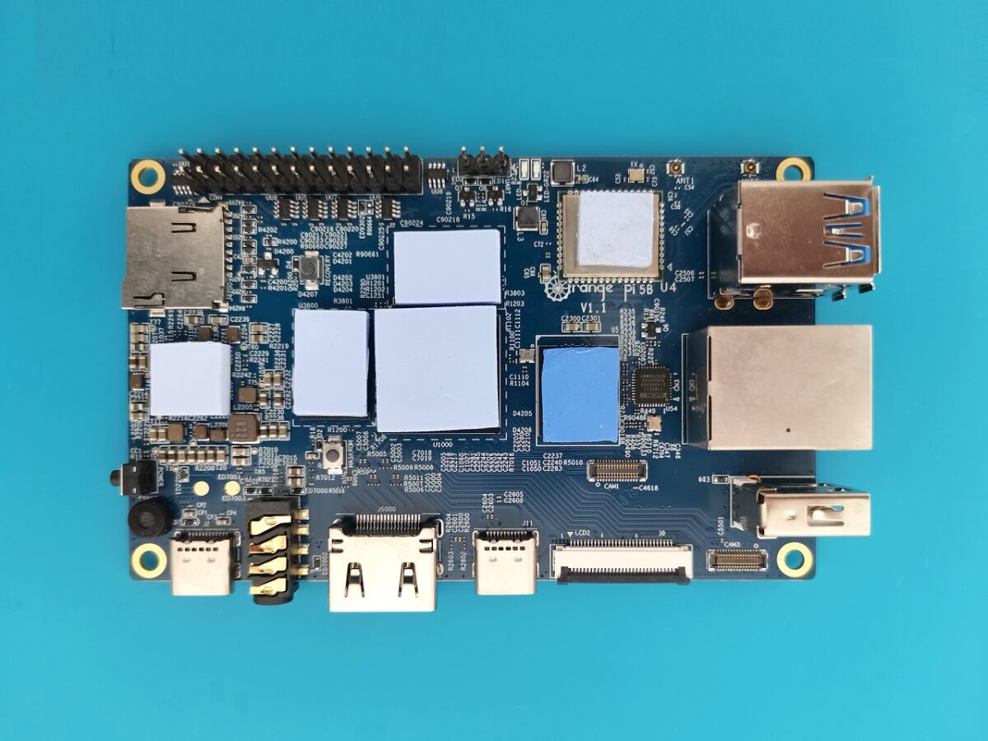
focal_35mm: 26
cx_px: 494
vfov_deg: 53.1
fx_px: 742
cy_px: 370
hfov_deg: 67.3
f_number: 1.8
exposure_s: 1/50
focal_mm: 4.75
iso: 200
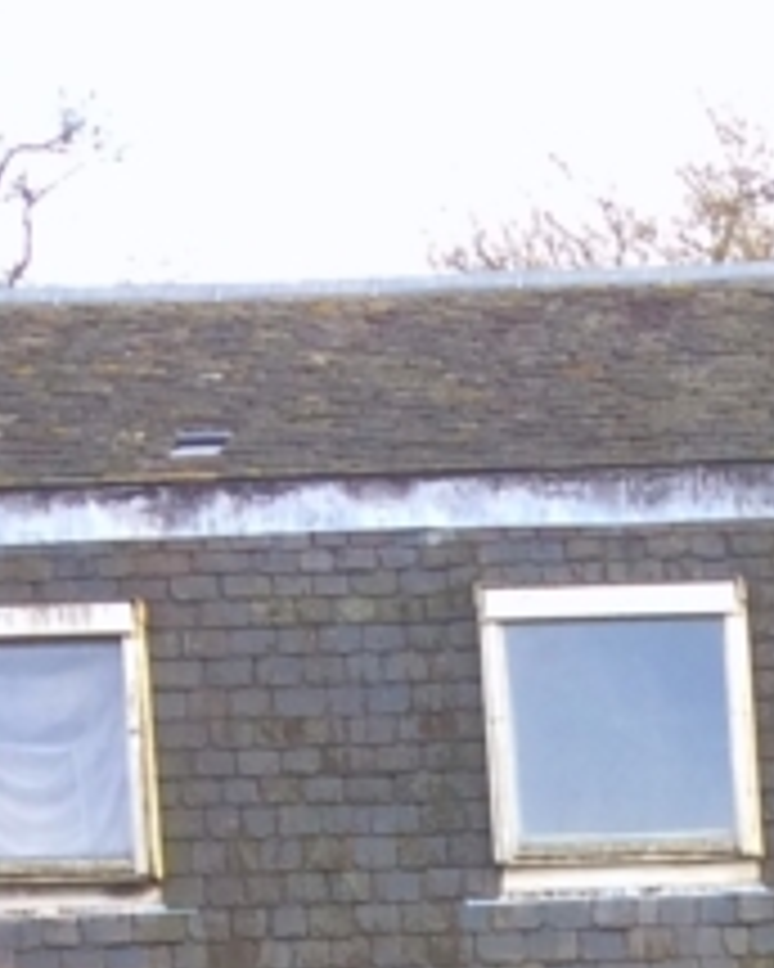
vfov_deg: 10.3
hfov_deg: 9.2
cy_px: 2427
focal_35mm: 158
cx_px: 1570
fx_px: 4524
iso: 40
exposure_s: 1/100
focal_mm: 4.15
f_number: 2.2
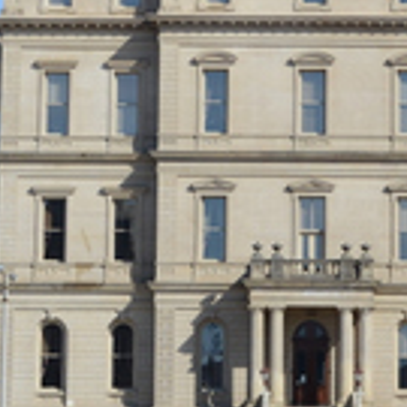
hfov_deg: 7.7
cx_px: 341
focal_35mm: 228
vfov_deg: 7.6
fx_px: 3033
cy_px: -134
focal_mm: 50
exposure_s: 1/400
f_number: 10
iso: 200
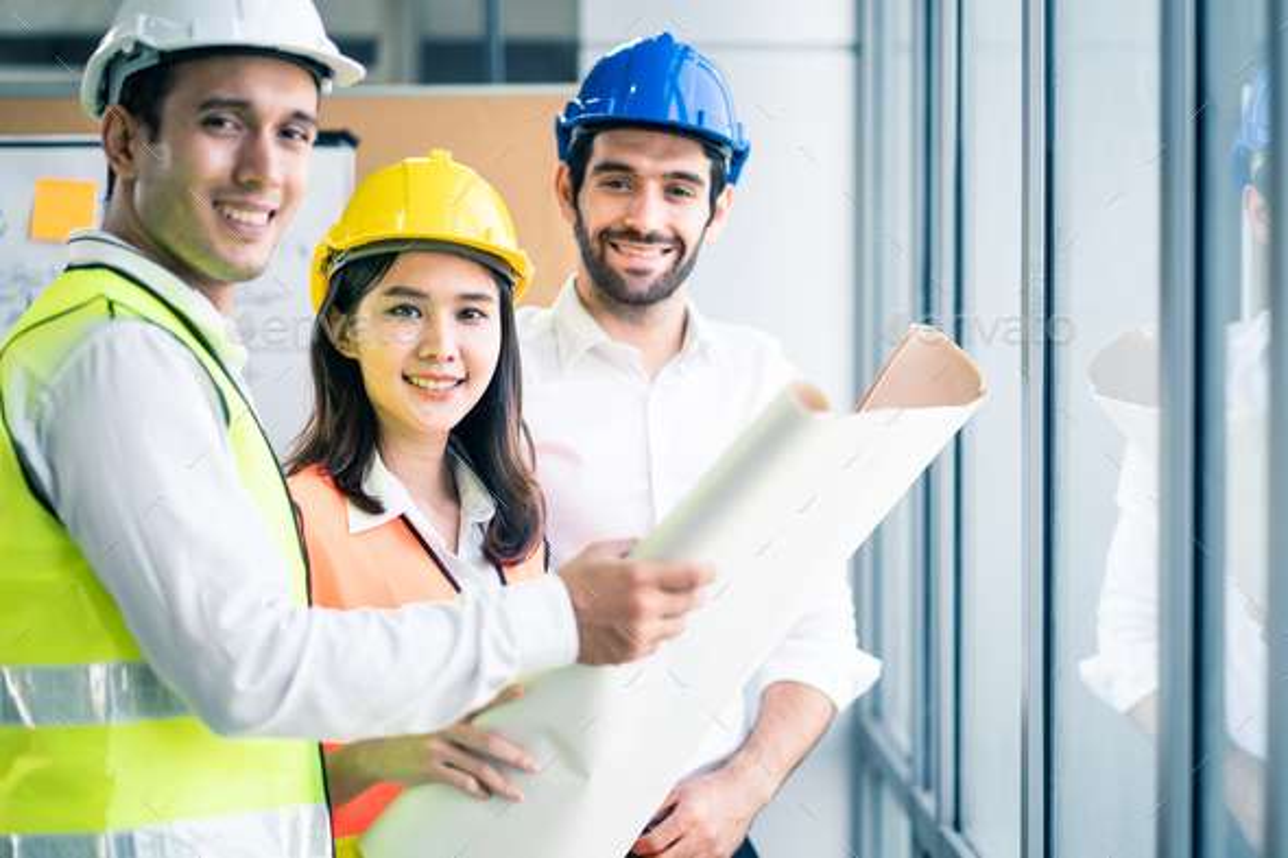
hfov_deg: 23.9
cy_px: 429
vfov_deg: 16.1
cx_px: 644
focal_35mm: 85
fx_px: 3040
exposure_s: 1/400
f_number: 2
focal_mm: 85
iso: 100
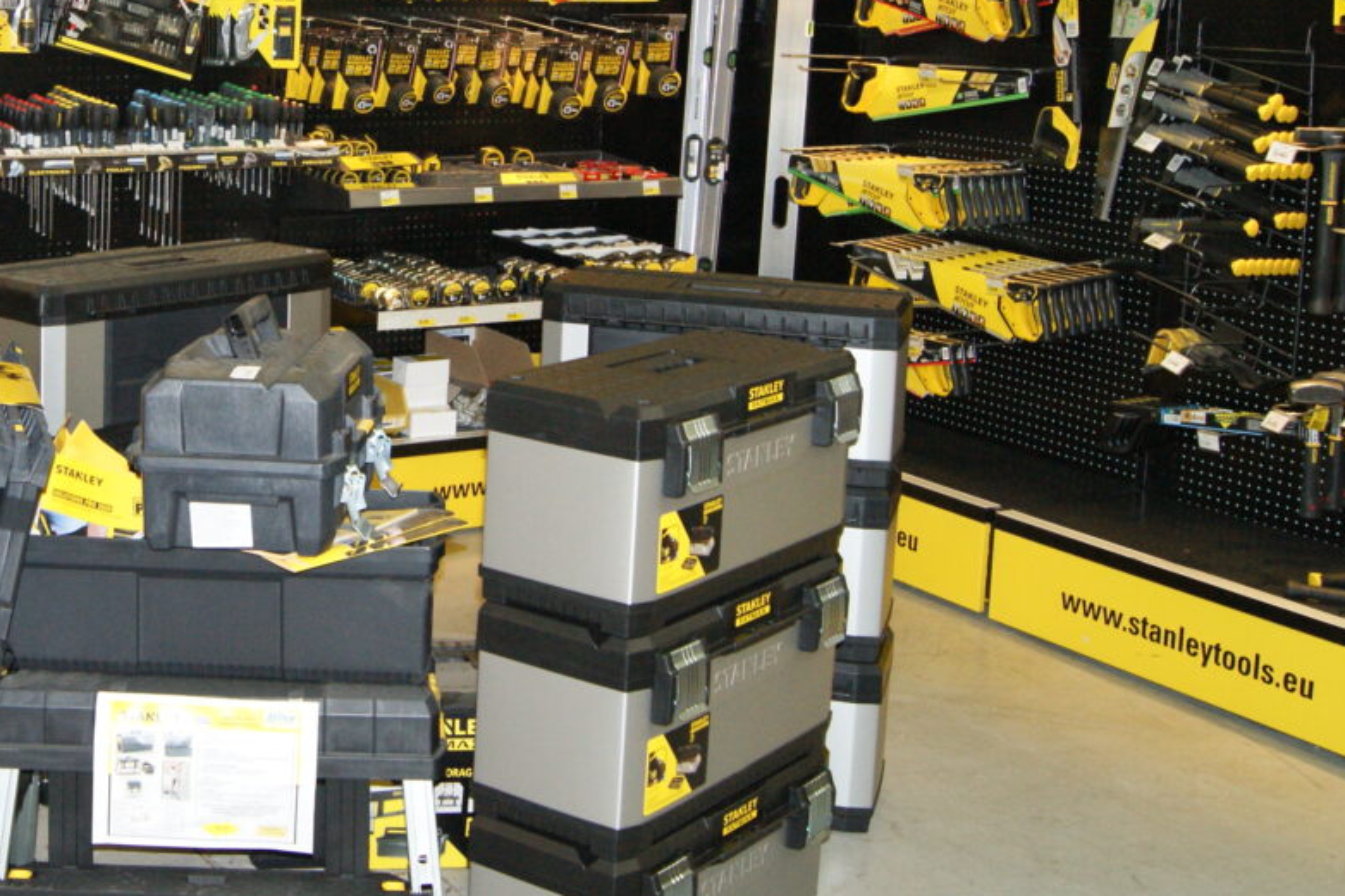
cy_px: 196
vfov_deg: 25.1
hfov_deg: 36.3
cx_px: 268
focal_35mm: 53
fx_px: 1980
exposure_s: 1/60
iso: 400
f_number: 5.6
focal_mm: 18
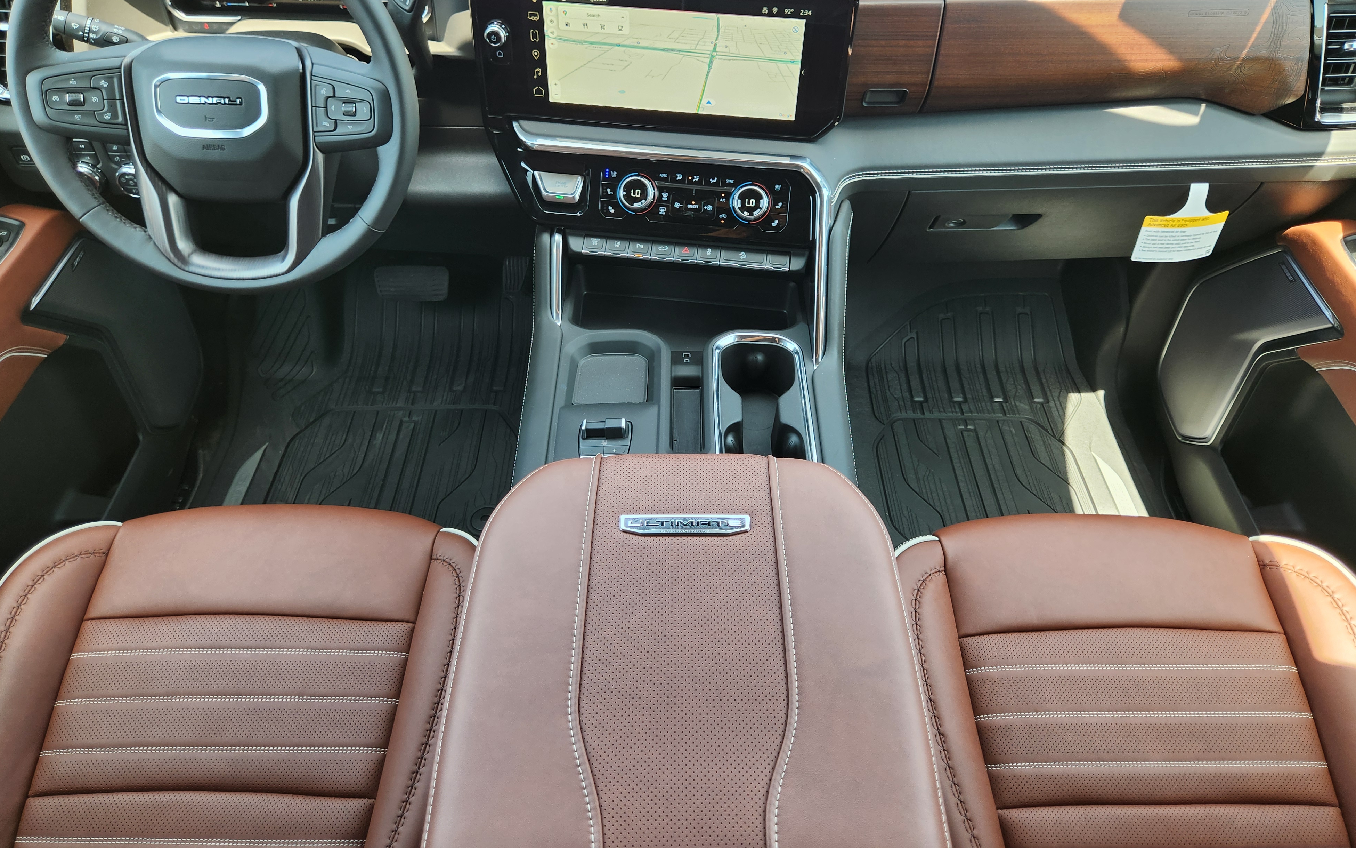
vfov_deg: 49.1
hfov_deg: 72.5
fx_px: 924
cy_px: 368
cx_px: 682
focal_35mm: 25
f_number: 1.8
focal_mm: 5.4
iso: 80
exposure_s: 1/180
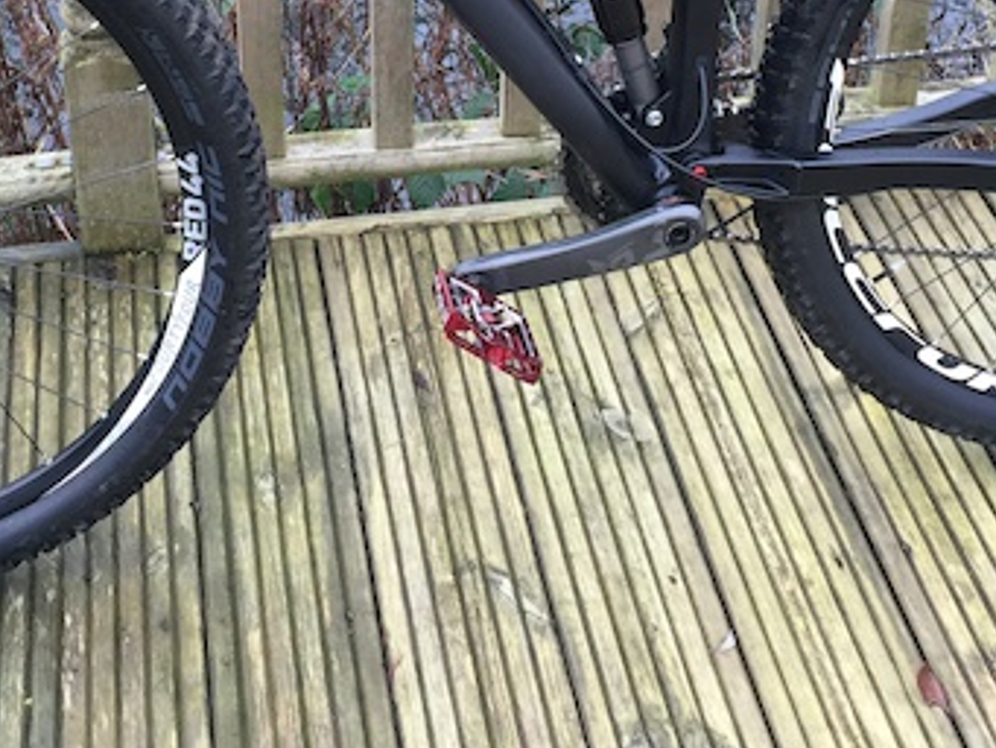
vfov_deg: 21.1
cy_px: 56
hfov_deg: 28.5
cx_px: 409
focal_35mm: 68
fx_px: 1957
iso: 32
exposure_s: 1/33
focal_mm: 4.15
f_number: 2.2
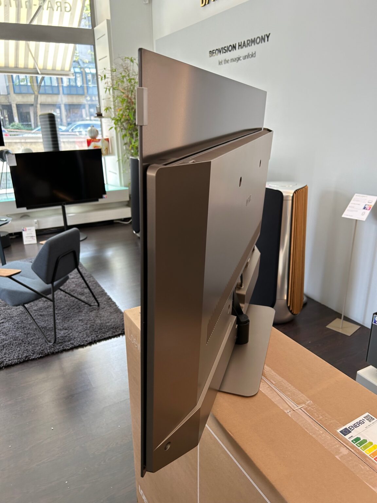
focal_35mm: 26
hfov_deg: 53.1
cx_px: 188
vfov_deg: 67.3
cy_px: 252
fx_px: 378
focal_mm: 5.7
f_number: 1.5
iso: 80
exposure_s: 1/100
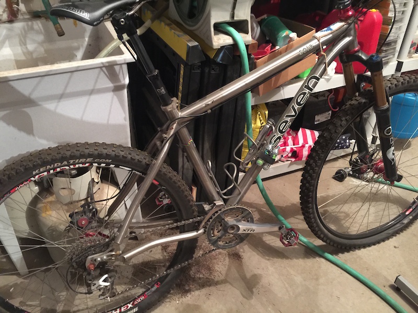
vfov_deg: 48.2
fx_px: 350
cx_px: 209
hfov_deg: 61.7
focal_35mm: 29
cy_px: 156
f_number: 2.2
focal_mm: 4.15
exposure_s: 1/4
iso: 100
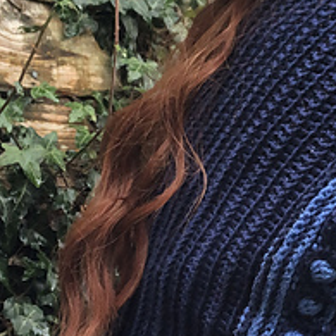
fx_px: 1021
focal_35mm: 93
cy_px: 224
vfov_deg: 18.6
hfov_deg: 18.4
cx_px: 289
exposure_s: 1/120
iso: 50
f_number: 2.2
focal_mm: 2.87
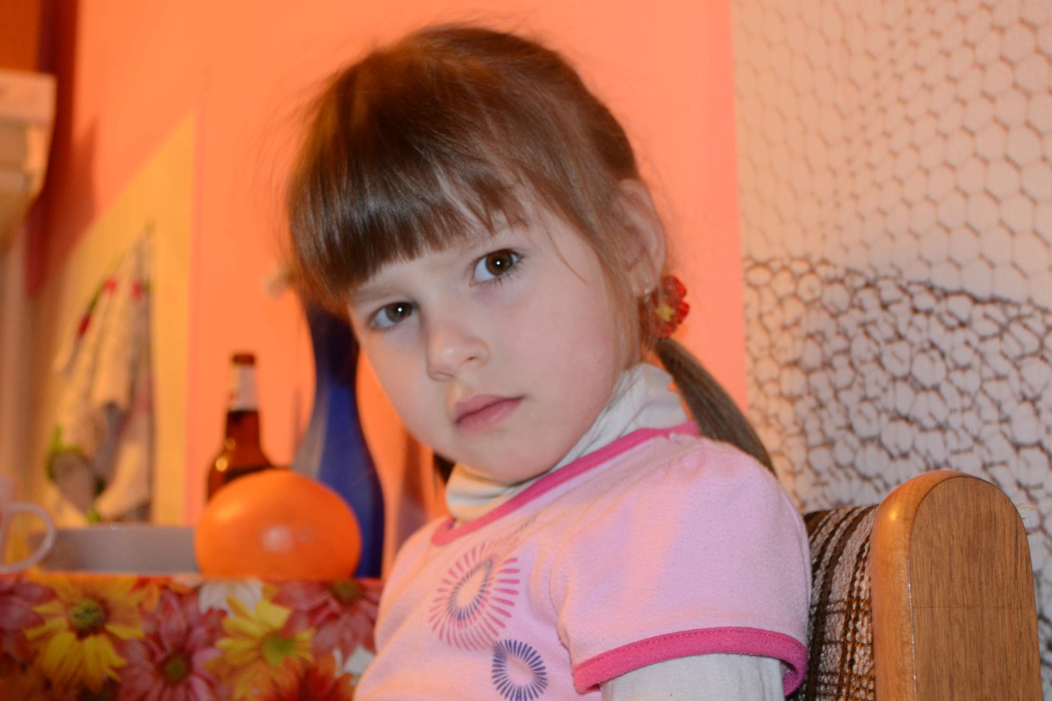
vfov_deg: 23.8
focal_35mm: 57
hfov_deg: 35.1
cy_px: 350
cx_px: 526
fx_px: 1665
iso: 800
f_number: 5.6
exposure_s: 1/5
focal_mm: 38
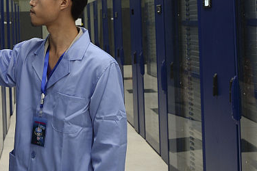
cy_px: 39
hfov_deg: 30.6
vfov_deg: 21.0
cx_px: 47
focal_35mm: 64
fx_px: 457
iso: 500
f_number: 2.8
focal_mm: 20
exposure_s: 1/100
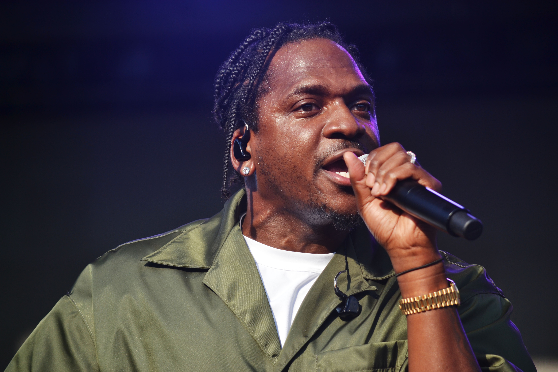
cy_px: 186
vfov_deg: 5.0
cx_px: 279
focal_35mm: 278
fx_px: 4301
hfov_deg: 7.4
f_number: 5.6
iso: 100
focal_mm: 185
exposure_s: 1/500
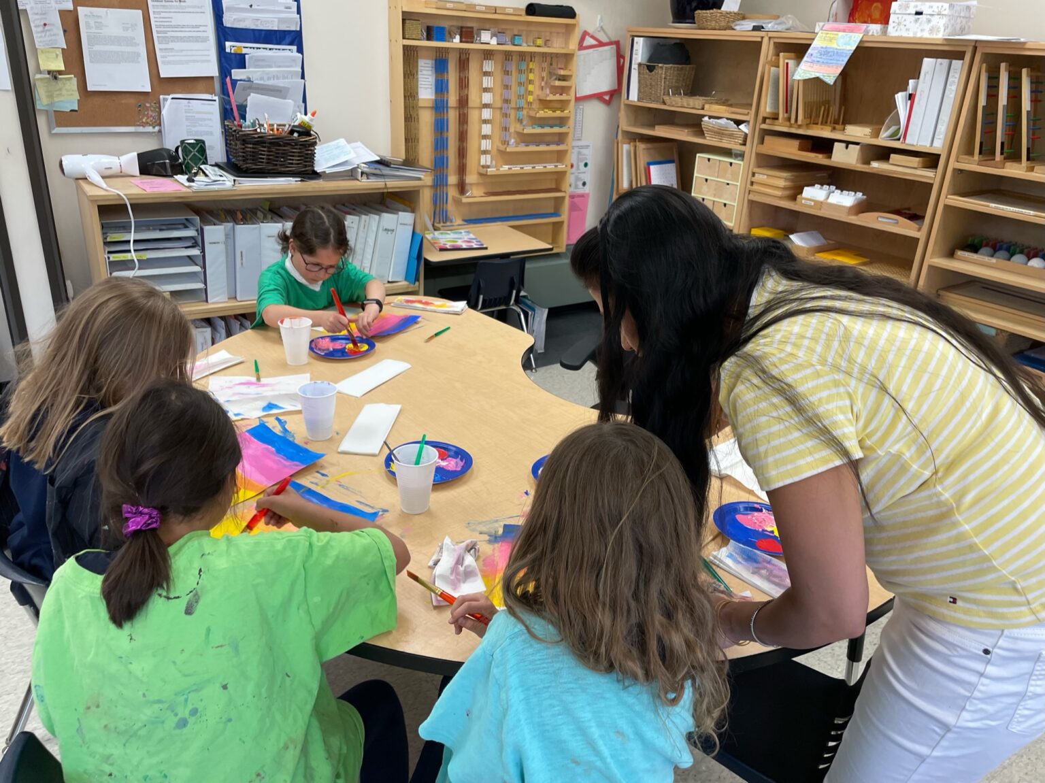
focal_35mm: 26
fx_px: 785
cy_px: 392
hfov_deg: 67.3
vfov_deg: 53.0
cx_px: 522
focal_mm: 4.2
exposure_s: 1/120
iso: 100
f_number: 1.6
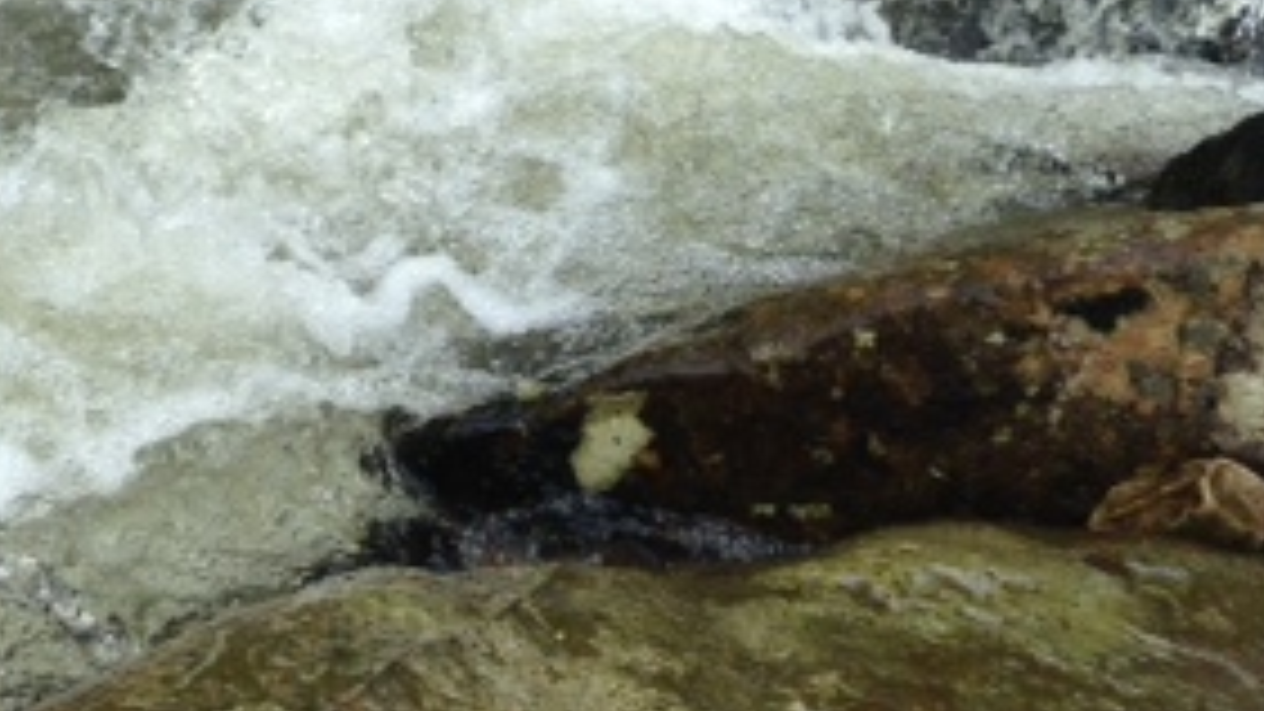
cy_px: -216
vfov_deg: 14.1
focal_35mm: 82
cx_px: 292
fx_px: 2748
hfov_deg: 25.5
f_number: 2.4
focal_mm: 4.12
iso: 50
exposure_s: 1/616
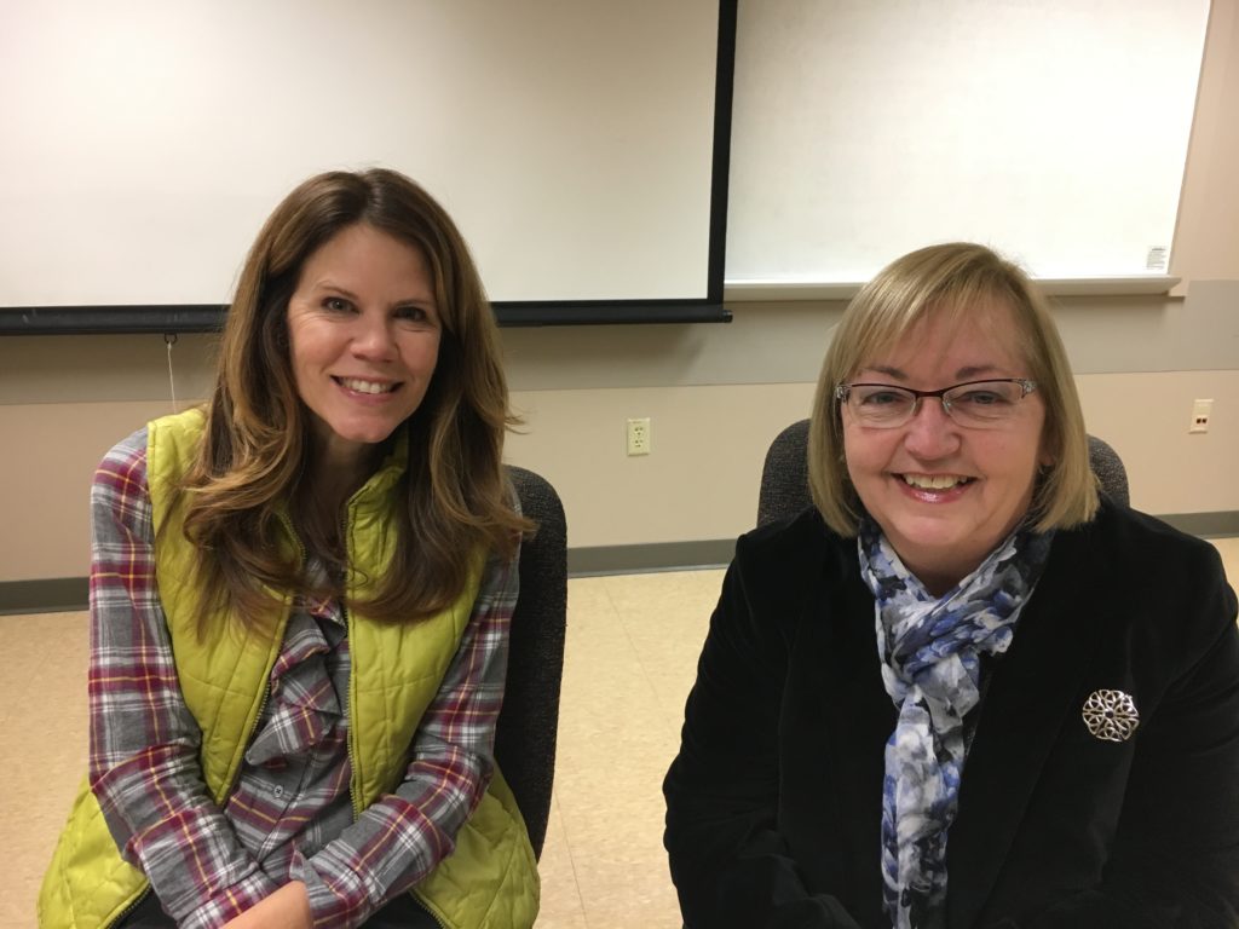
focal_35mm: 29
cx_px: 620
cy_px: 464
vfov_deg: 48.2
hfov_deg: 61.7
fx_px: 1038
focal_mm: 4.15
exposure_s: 1/30
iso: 100
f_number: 2.2
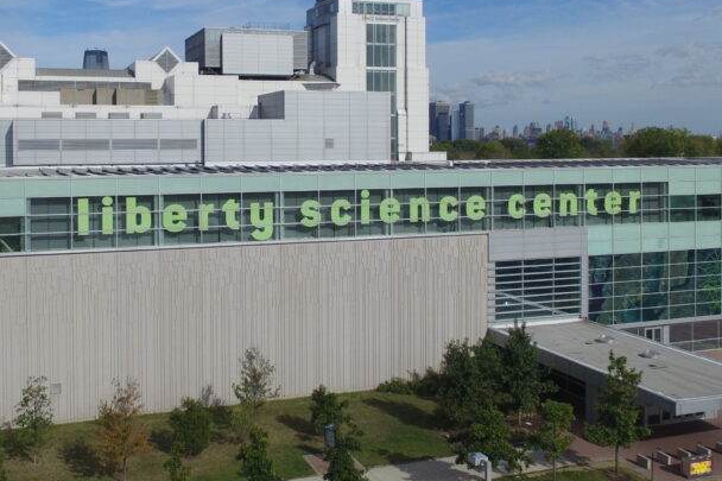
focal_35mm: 39
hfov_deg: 49.2
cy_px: 153
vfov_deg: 33.8
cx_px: 278
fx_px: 782
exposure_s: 1/2151
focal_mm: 3.61
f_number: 2.8
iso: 100
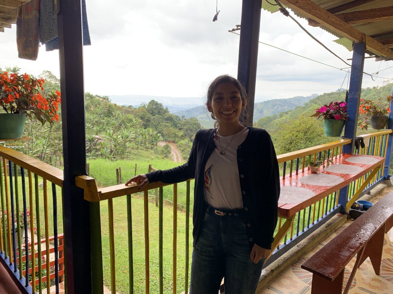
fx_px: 295
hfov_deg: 67.3
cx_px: 196
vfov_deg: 53.1
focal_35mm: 26
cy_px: 147
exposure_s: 1/133
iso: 25
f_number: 1.8
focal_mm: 4.25
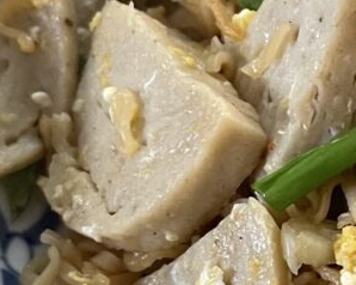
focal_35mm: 131
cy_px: 219
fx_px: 1379
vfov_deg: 11.7
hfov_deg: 14.0
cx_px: 490
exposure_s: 1/57
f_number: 1.6
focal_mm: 5.1
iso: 500
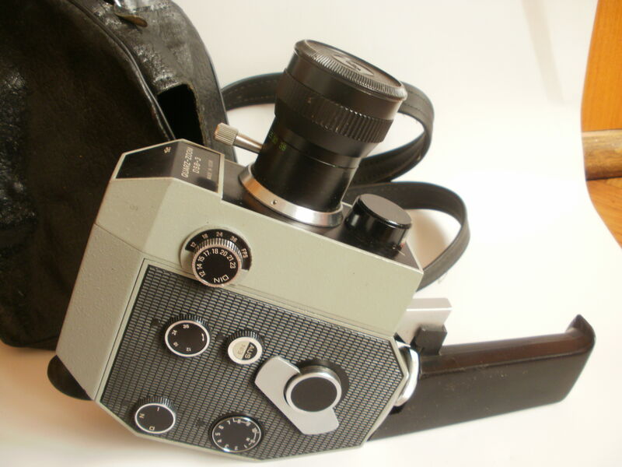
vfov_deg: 39.7
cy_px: 234
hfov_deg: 51.4
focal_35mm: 36
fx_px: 647
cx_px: 311
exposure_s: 1/13
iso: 100
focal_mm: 6.3
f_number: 3.5
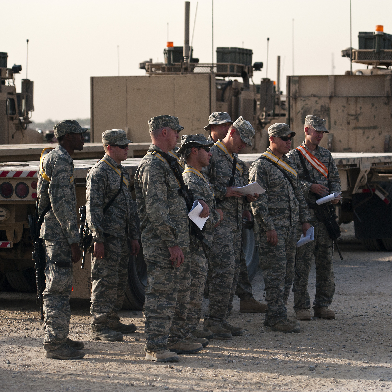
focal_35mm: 128
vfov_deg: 13.6
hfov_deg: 13.6
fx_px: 1640
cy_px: 196
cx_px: 235
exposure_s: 1/3200
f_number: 4
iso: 200
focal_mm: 100
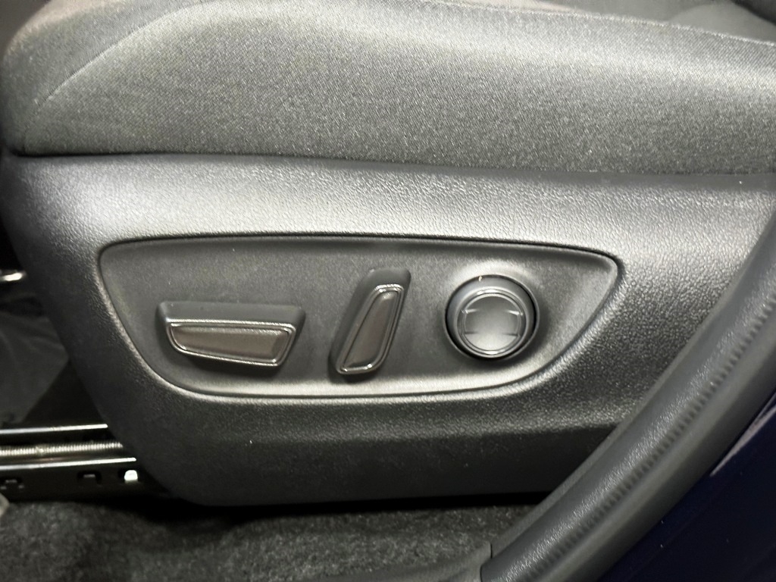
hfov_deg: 39.7
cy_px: 291
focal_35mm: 48
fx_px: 1076
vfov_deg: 30.3
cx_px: 388
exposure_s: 1/24
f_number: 1.78
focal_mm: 6.86
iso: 640
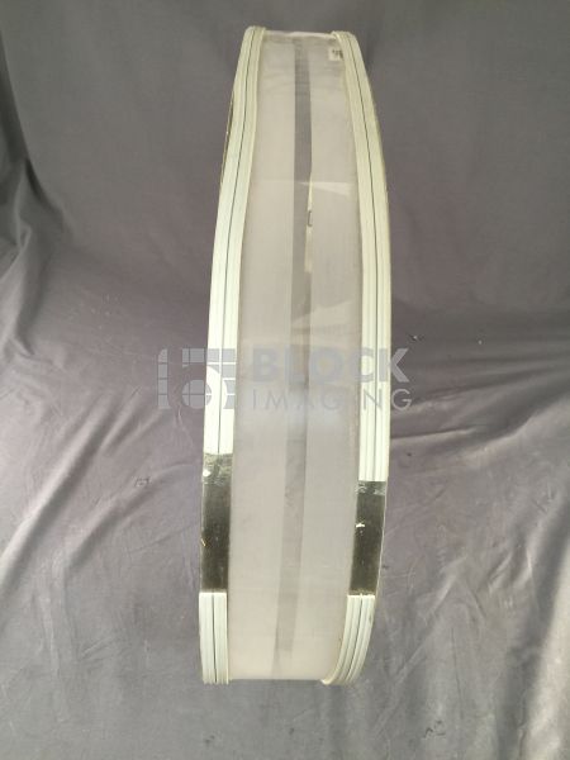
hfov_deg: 48.2
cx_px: 285
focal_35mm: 29
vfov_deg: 61.7
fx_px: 637
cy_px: 380
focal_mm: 4.15
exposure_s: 1/15
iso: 50
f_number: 2.2
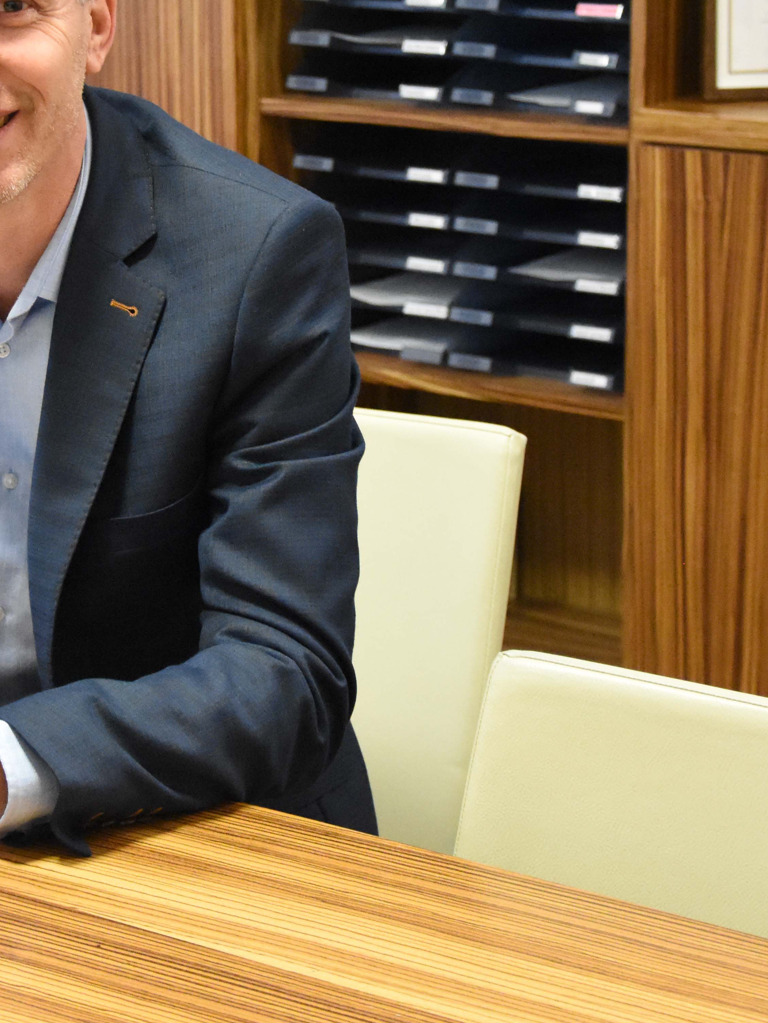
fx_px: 3224
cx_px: 150
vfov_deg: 18.0
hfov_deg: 13.5
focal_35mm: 109
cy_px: 351
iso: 6400
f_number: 4.5
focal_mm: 38
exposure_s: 1/60
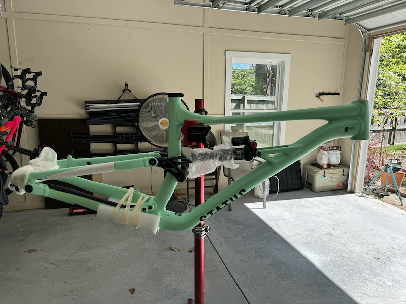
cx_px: 203
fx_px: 281
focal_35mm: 24
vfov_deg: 56.8
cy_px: 152
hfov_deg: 71.6
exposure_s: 1/730
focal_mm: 6.86
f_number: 1.78
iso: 80
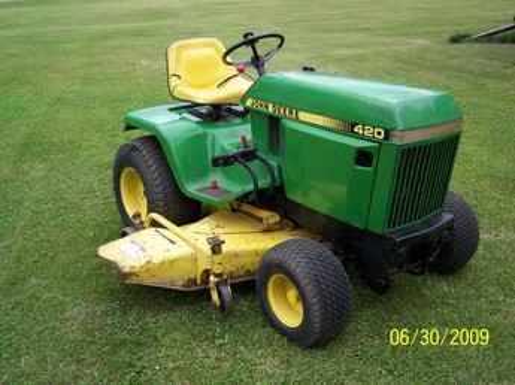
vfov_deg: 37.7
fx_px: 565
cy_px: 192
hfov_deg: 49.0
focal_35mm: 38
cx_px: 258
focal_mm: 8
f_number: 2.8
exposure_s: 1/700
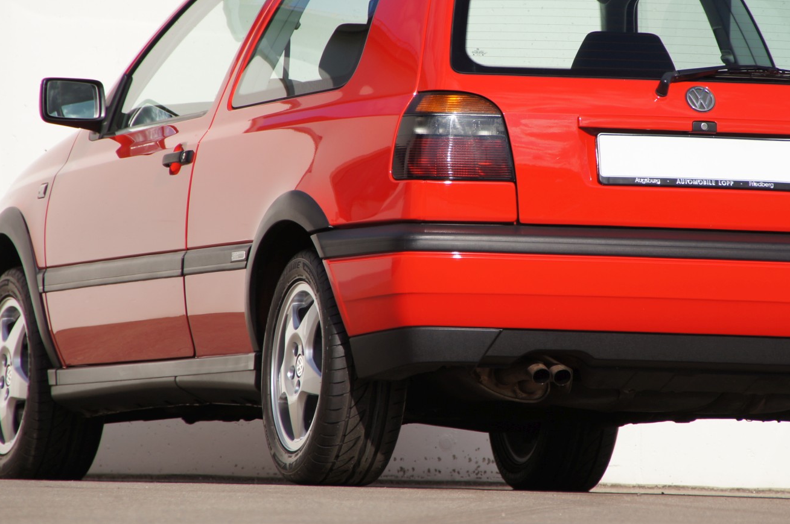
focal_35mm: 462
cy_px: 209
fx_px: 10124
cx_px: 505
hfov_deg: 4.5
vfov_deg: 3.0
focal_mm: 210
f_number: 7.1
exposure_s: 1/400
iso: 100
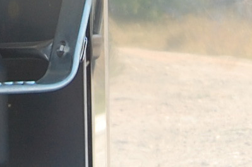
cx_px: -1
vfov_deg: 3.9
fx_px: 2452
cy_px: -95
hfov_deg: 5.9
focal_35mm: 351
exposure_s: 1/200
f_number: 7.1
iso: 200
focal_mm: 31
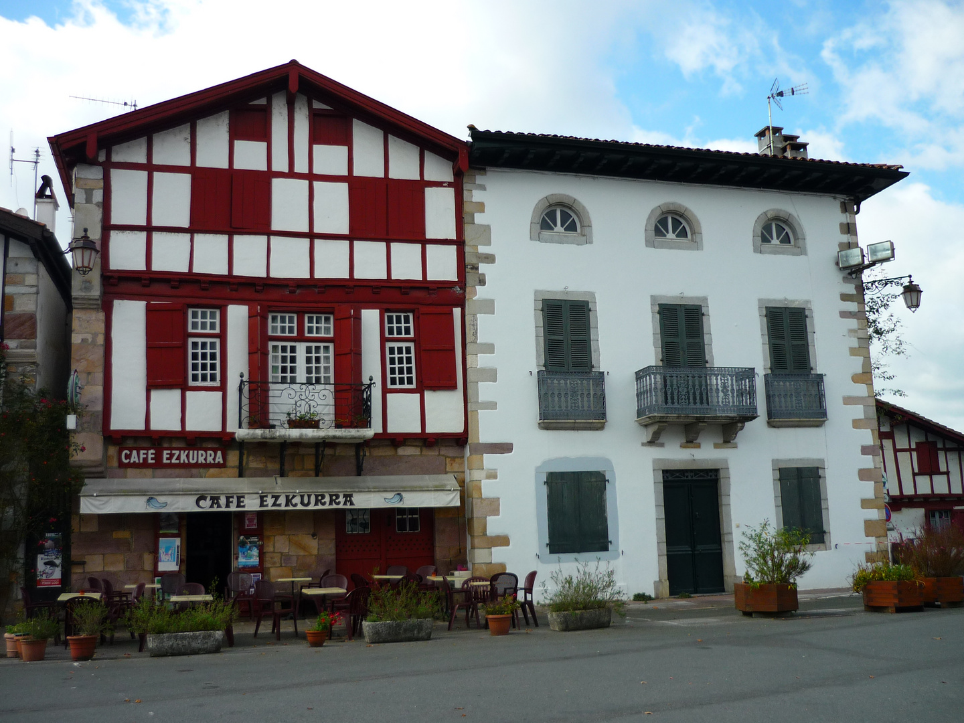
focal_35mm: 33
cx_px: 482
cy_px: 362
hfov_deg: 55.4
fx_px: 919
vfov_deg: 42.9
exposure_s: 1/640
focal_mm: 5.5
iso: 100
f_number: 2.8
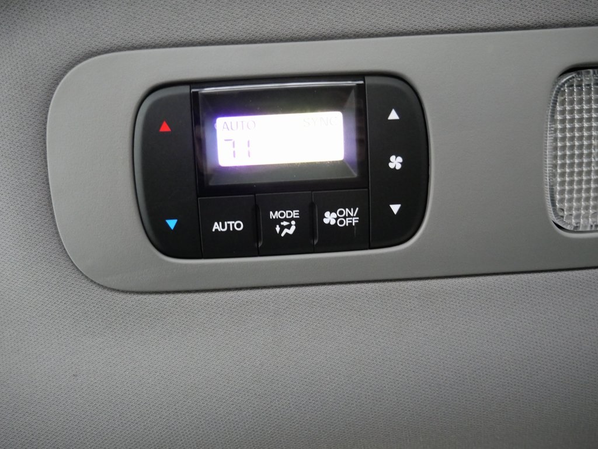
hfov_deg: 42.9
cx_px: 299
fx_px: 760
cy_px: 224
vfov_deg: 32.9
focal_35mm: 44
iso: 3200
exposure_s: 1/8
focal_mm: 22
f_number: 4.2
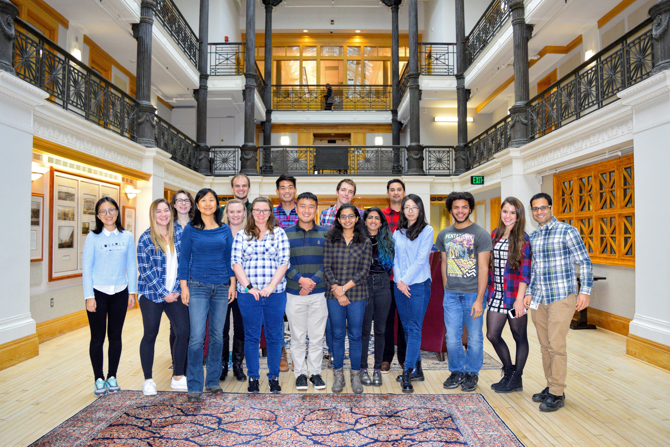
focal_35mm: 27
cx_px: 335
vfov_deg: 47.9
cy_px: 224
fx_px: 502
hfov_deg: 67.4
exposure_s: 1/200
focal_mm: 18
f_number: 4
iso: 1600
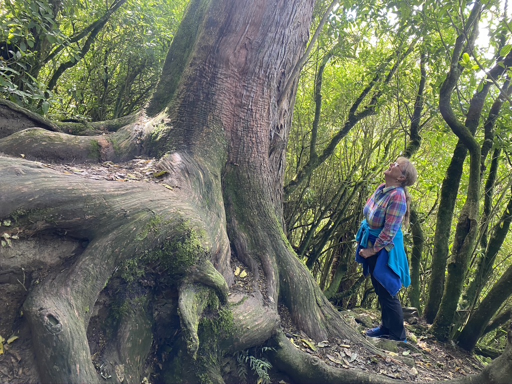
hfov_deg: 67.3
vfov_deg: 53.1
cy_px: 192
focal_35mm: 26
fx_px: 385
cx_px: 256
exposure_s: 1/60
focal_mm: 4.25
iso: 160
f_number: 1.8
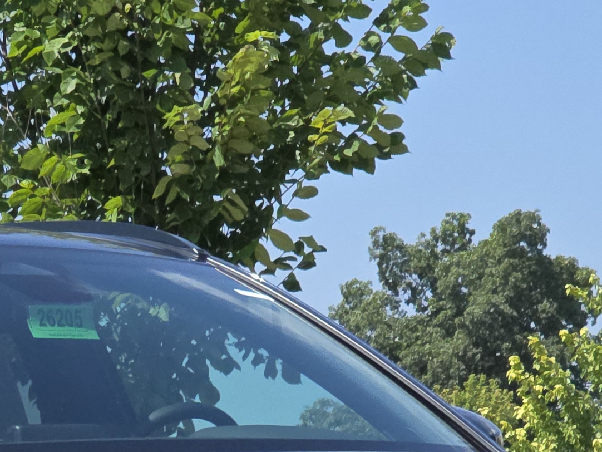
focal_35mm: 255
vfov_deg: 5.8
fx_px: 4436
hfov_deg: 7.7
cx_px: 0
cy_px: 699
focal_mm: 7.9
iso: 50
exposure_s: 1/1770
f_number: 2.4
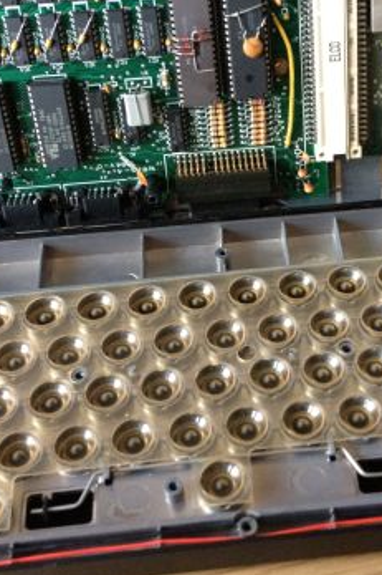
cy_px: 227
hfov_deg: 21.5
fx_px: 1004
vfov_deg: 31.8
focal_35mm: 63
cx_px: 261
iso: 400
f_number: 2.4
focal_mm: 4.28
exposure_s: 1/17
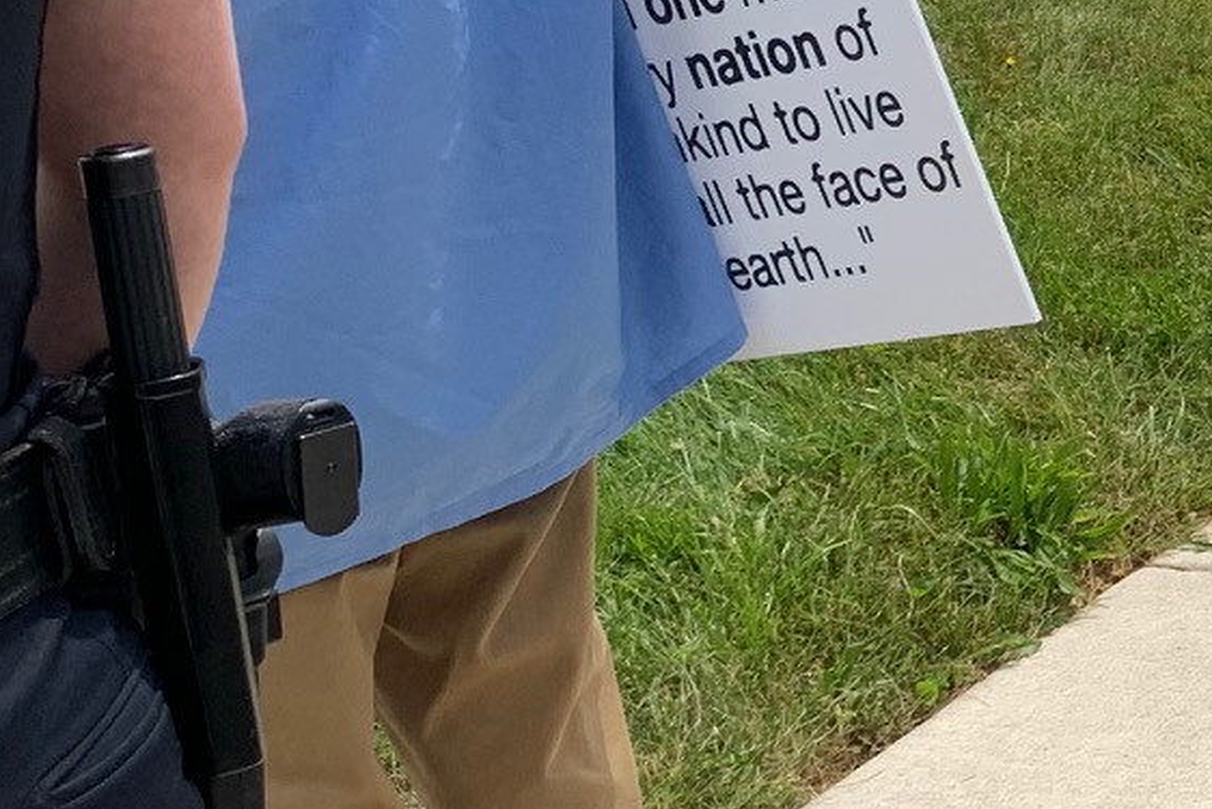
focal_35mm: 97
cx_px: 2032
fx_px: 3266
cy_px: -13
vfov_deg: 13.9
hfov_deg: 17.8
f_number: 1.8
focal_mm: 4.25
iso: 25
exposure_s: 1/3185
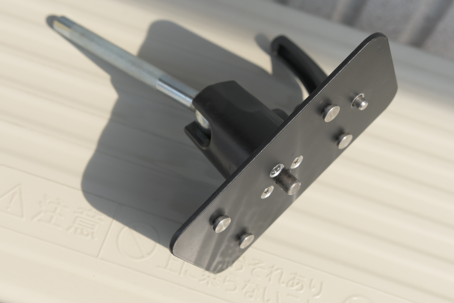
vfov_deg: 29.2
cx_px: 227
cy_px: 152
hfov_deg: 42.7
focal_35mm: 46
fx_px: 580
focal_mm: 31
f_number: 6.3
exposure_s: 1/320
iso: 200
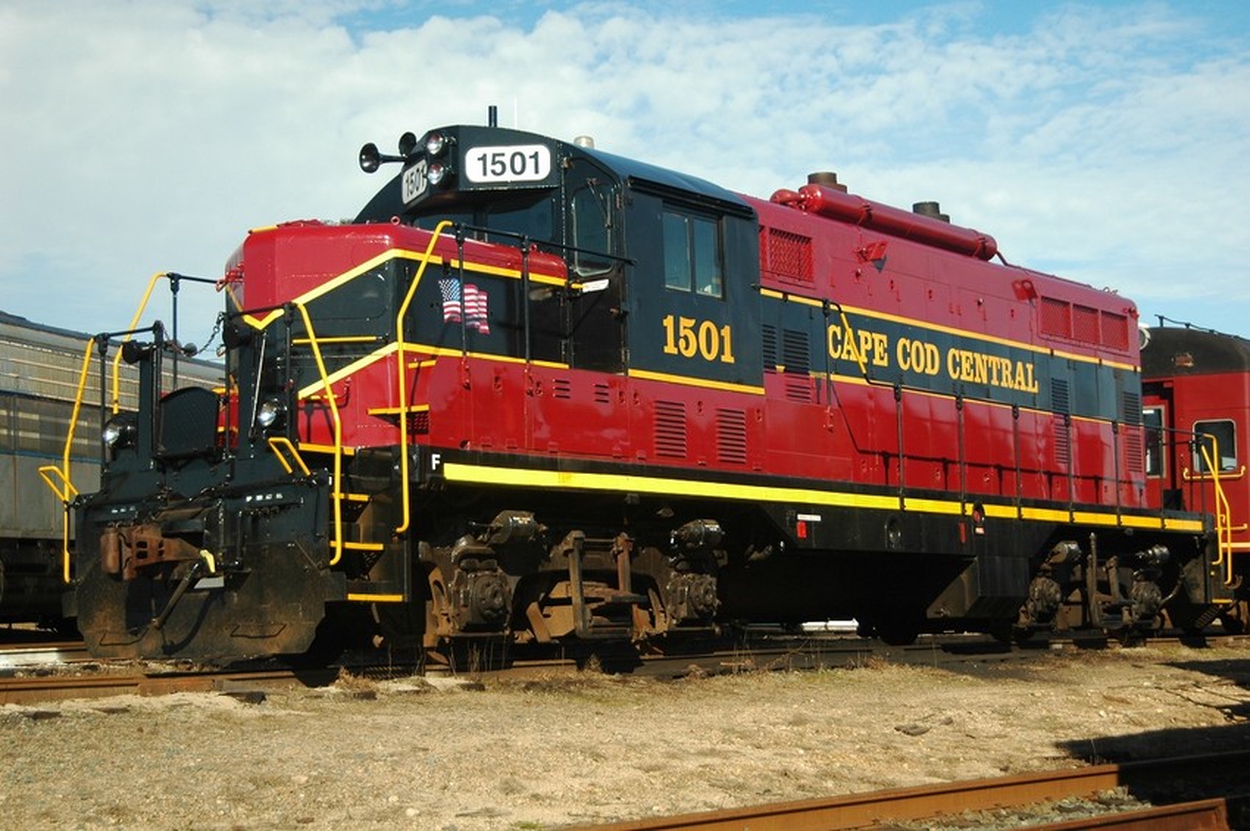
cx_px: 625
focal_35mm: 63
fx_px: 2185
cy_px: 416
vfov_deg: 21.5
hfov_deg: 31.9
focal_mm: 42
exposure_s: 1/400
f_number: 5.6
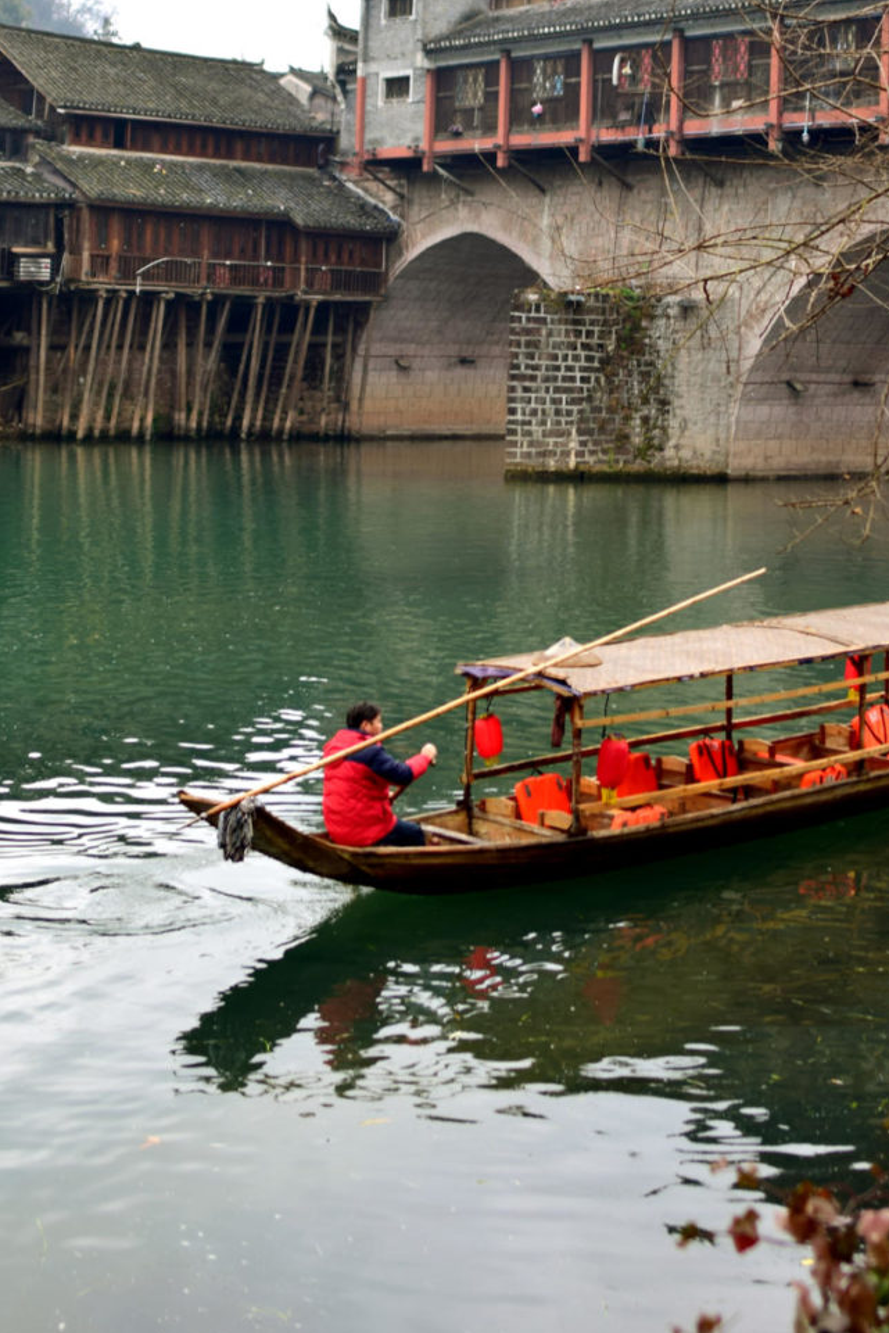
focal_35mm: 50
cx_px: 517
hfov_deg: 27.0
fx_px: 1851
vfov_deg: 37.9
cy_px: 232
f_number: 1.8
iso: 100
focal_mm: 20
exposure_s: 1/250
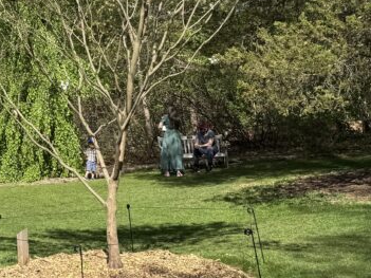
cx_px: -95
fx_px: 782
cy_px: -60
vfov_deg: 19.0
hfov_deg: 23.9
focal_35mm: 73
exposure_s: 1/2604
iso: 80
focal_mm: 6.76
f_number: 1.78
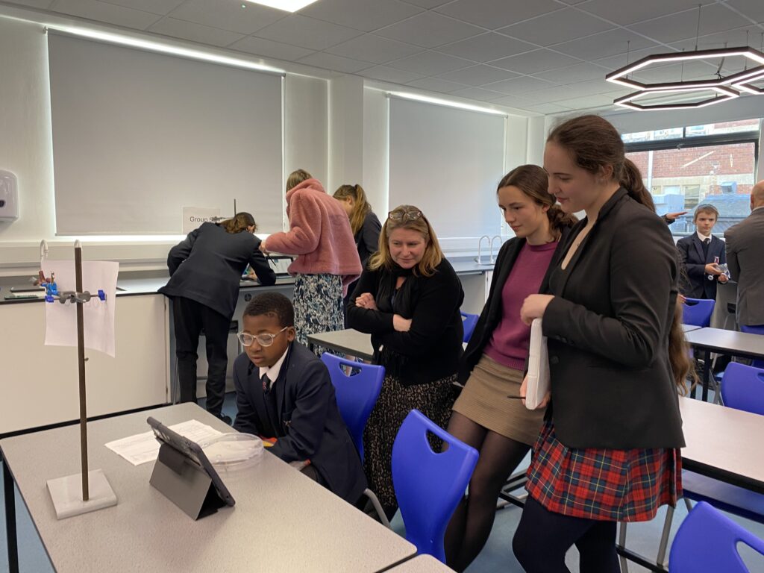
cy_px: 286
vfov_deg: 53.1
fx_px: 574
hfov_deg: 67.3
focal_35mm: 26
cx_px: 382
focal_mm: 4.25
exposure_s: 1/50
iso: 64
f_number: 1.8
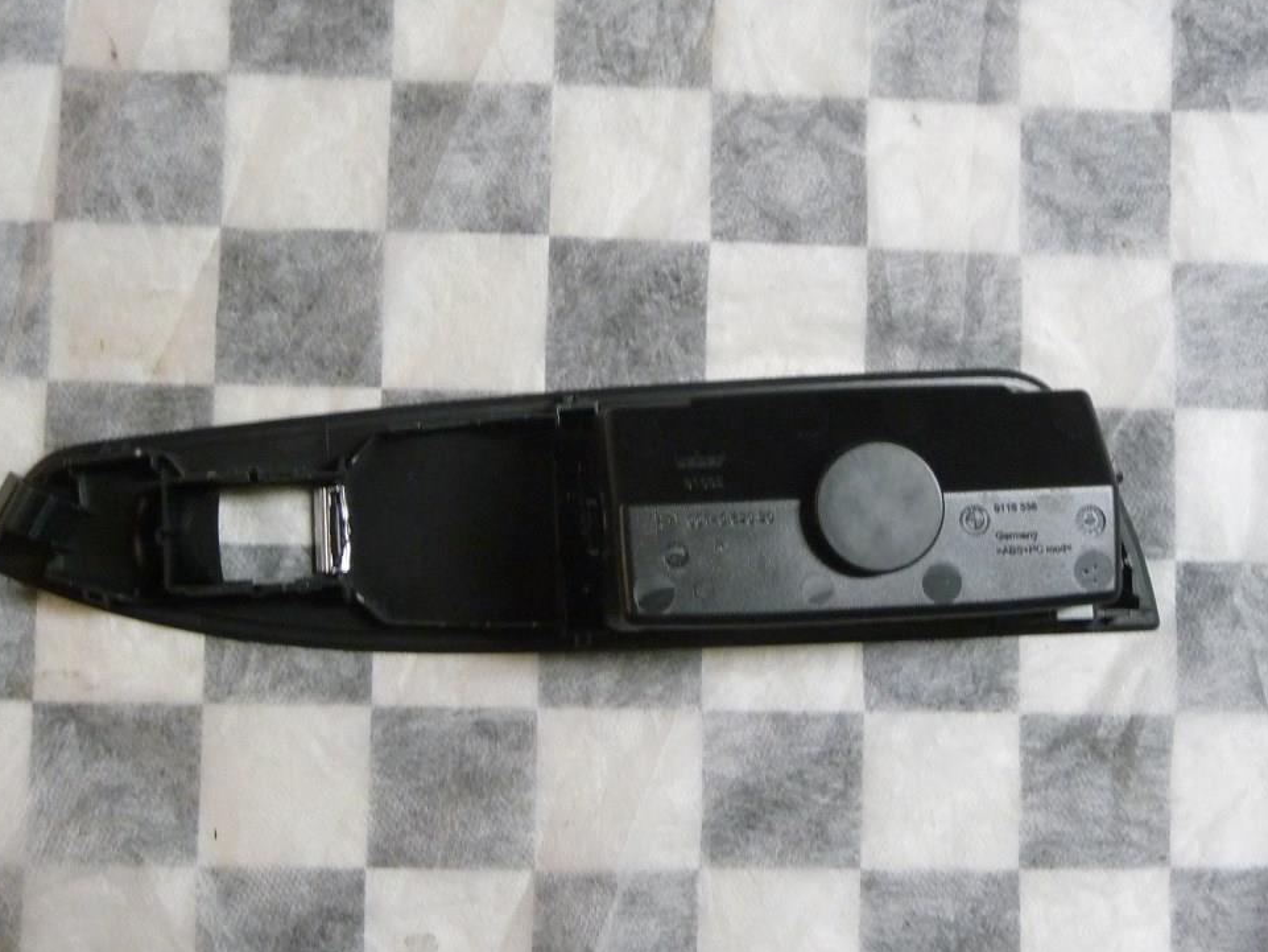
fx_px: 1795
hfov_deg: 38.9
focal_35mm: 49
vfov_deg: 29.7
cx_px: 596
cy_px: 450
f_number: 3.6
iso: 320
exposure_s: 1/30
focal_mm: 5.6
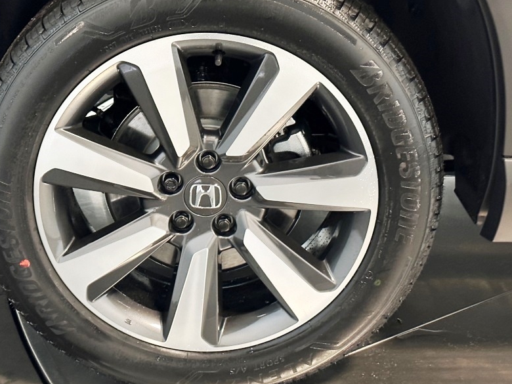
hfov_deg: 30.6
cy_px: 198
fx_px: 932
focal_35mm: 63
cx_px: 200
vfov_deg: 23.3
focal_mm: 6.86
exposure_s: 1/30
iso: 640
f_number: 1.78
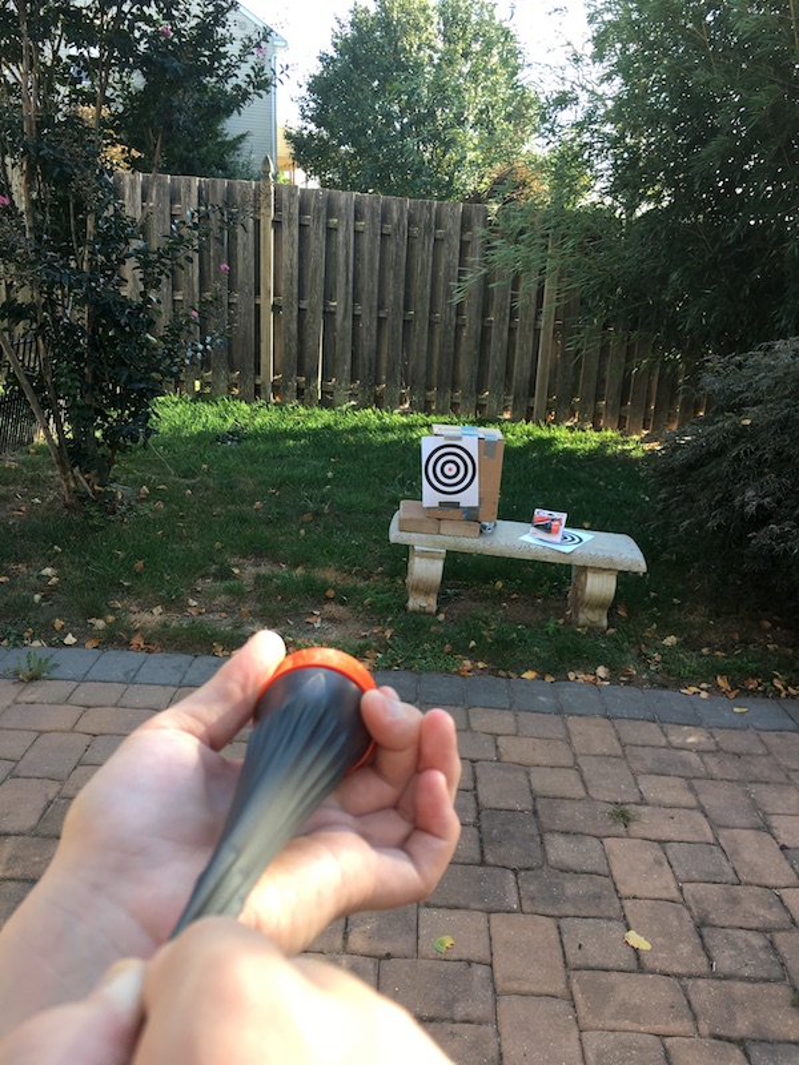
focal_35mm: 29
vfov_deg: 61.7
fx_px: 892
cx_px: 400
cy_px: 532
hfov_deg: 48.2
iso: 25
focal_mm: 4.15
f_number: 2.2
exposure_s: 1/120
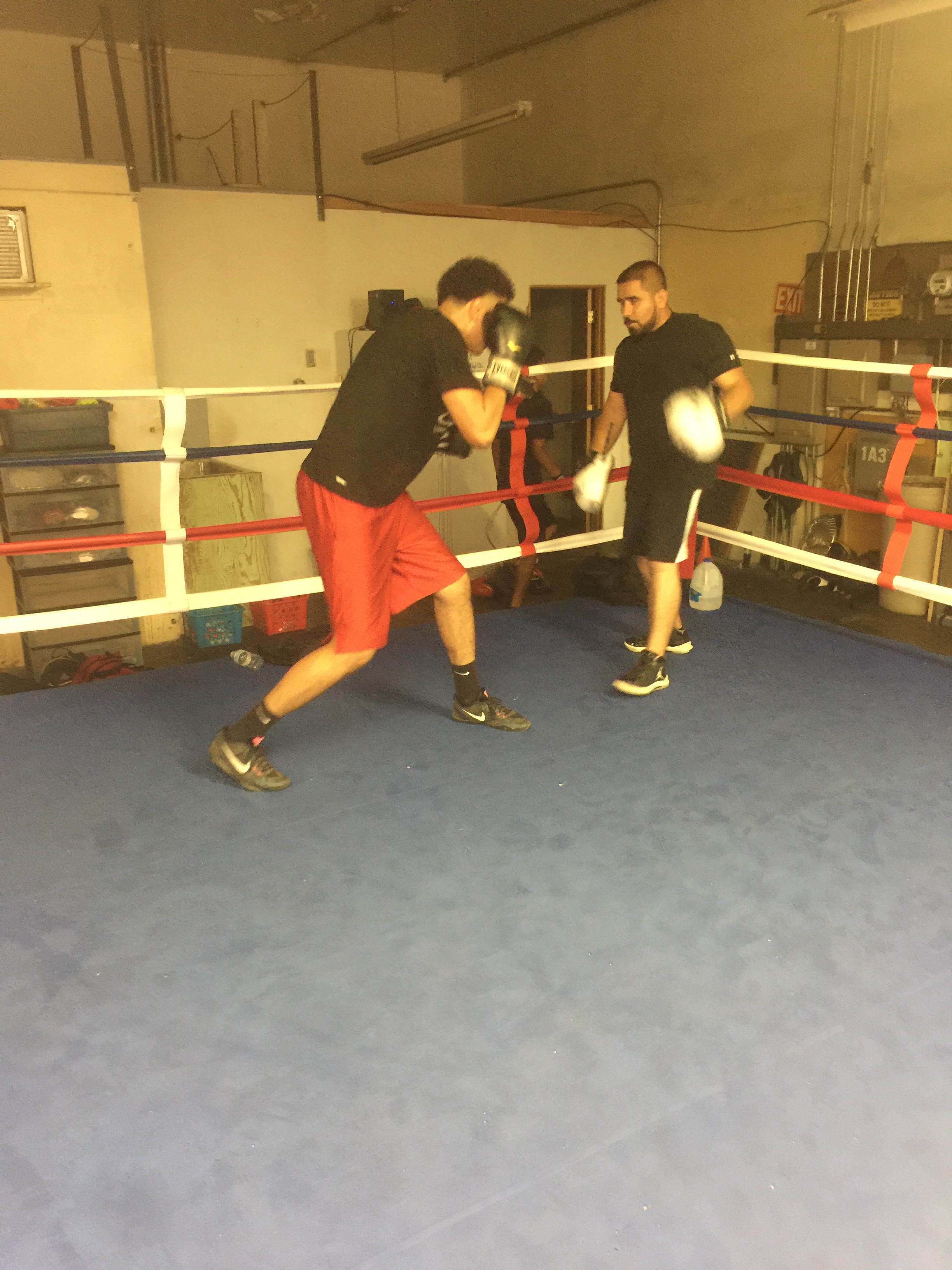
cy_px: 635
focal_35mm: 29
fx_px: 1063
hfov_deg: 48.2
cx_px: 476
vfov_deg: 61.7
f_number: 2.2
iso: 100
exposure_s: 1/4
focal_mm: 4.15
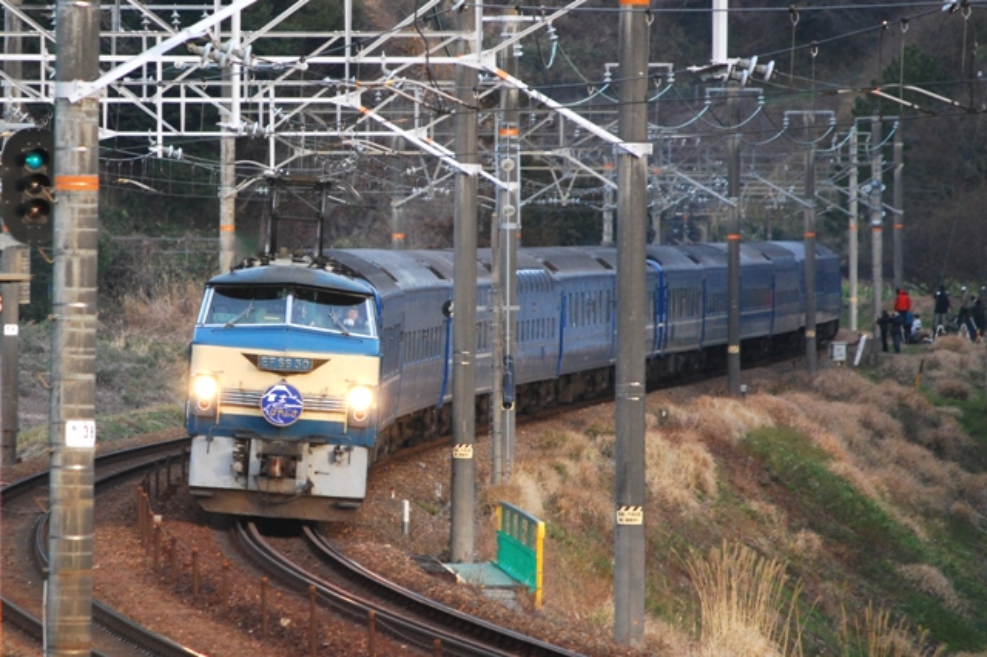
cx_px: 494
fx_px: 6782
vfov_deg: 5.5
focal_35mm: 248
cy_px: 328
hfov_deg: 8.3
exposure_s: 1/250
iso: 800
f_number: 5.6
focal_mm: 165
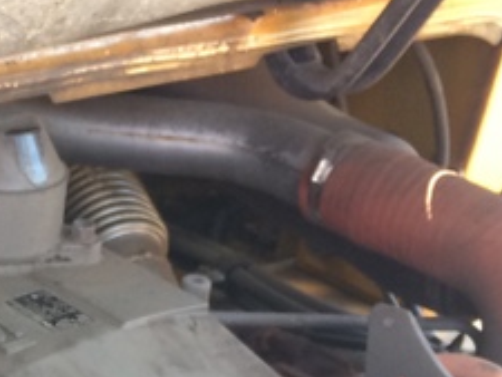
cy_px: 448
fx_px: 1494
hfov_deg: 17.7
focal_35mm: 103
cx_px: -174
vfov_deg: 14.0
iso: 40
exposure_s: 1/40
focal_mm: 4.15
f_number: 2.2
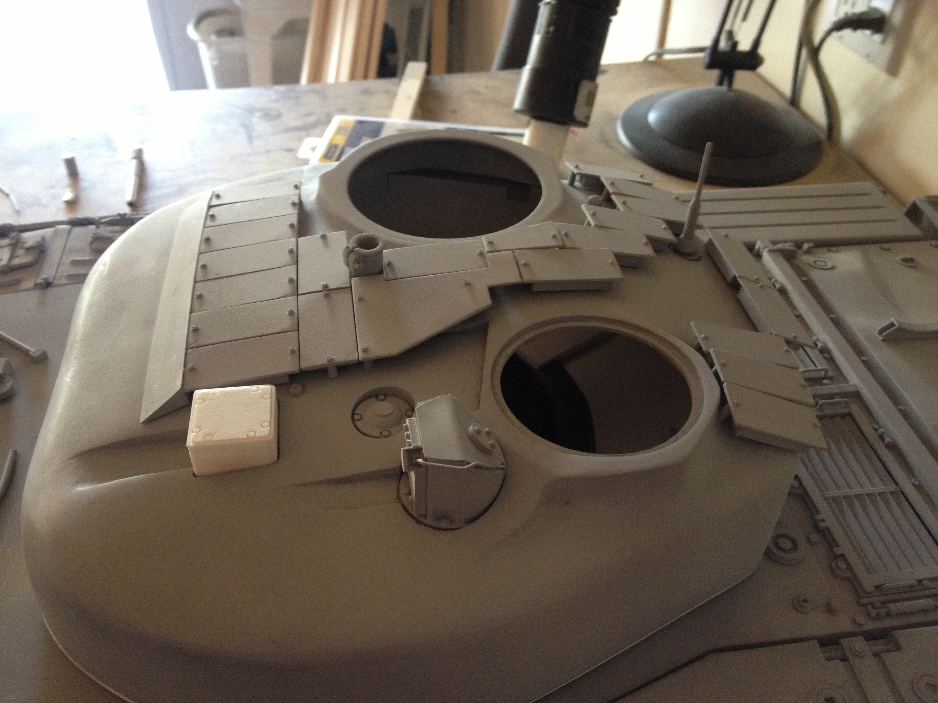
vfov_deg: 40.7
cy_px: 352
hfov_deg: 52.6
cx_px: 469
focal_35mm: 35
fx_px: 948
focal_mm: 4.28
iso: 200
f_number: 2.4
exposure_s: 1/20
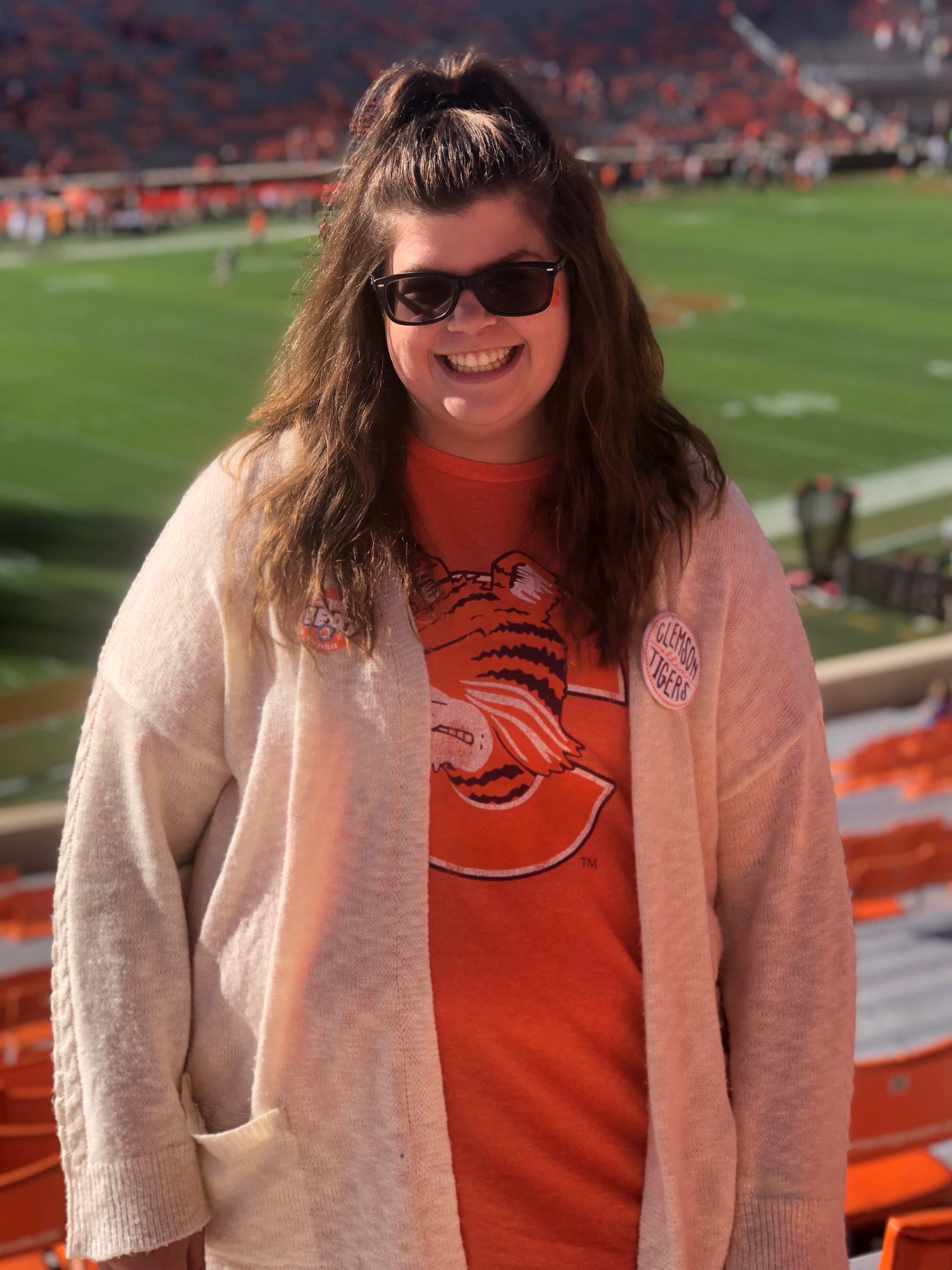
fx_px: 2347
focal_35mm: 64
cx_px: 489
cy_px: 586
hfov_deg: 22.9
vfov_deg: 30.3
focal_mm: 6.6
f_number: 2.8
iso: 20
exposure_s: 1/304
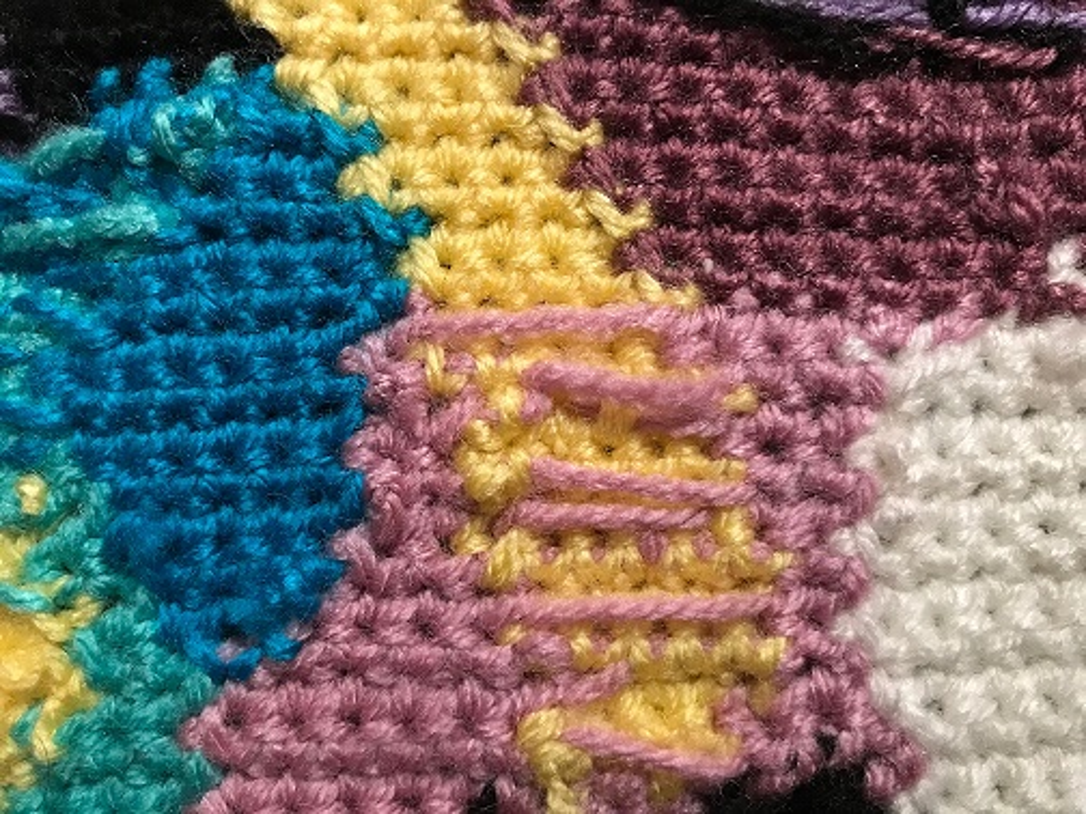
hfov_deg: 63.4
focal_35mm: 28
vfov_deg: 49.7
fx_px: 878
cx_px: 543
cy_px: 407
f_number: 1.8
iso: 100
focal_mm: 3.99
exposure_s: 1/13
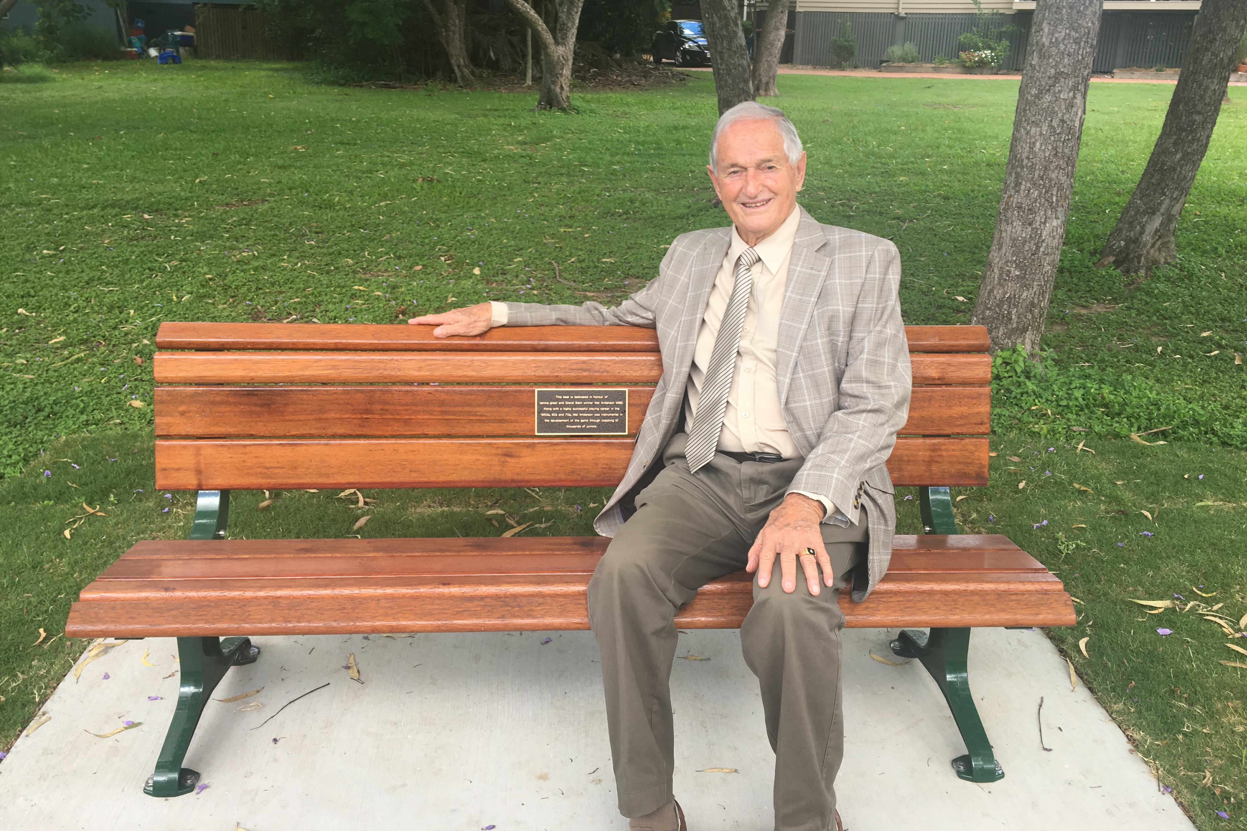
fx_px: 1074
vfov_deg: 42.2
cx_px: 634
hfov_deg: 60.3
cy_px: 364
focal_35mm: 31
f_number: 2.2
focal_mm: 4.15
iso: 25
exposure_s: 1/105
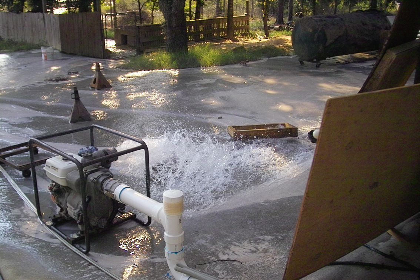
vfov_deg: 34.2
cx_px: 210
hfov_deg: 49.6
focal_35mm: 39
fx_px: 455
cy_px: 140
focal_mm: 23
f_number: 2.8
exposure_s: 1/1500
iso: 400
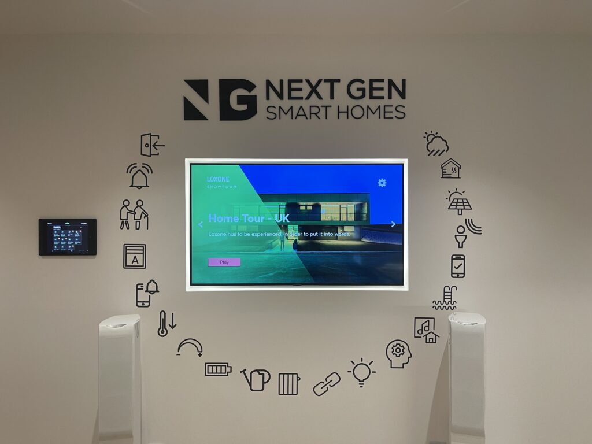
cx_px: 296
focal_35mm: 26
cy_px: 222
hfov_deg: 67.3
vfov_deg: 53.1
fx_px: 445
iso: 100
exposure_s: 1/50
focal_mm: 5.1
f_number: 1.6
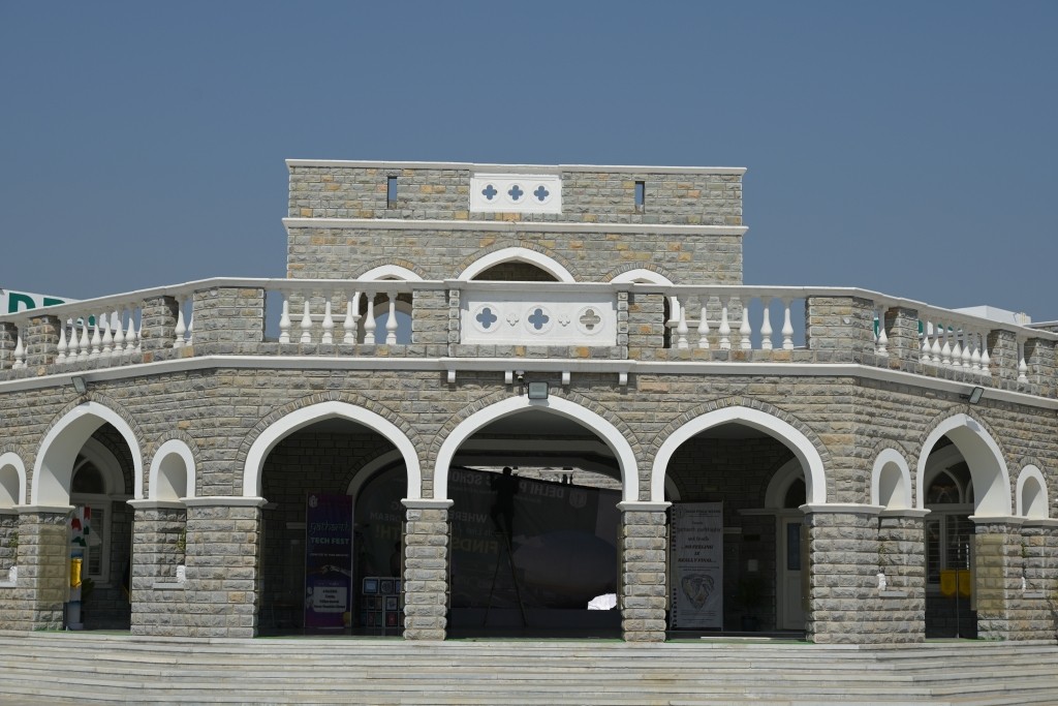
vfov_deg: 21.9
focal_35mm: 62
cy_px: 353
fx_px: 1822
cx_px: 529
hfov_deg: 32.4
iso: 100
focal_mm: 62
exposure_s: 1/1250
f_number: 5.6
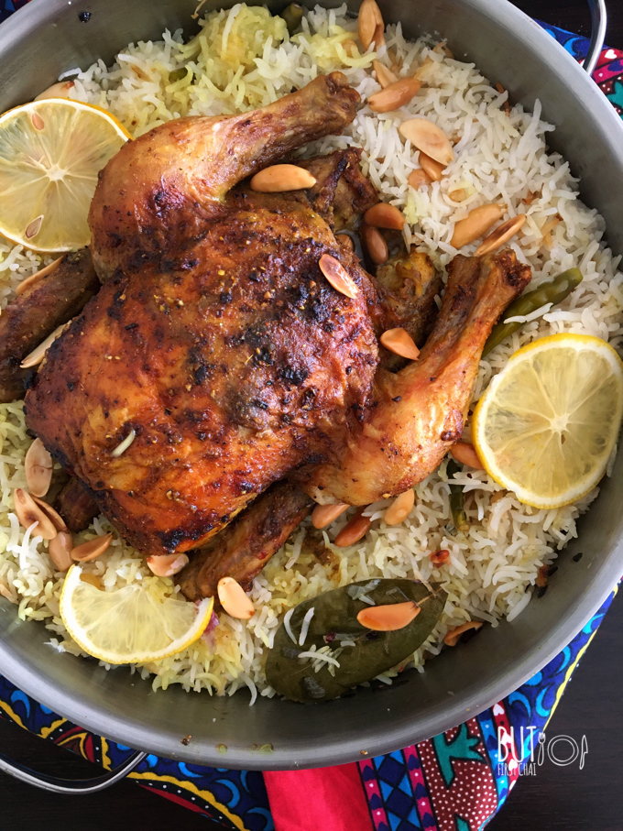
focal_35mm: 29
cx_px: 312
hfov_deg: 48.2
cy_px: 416
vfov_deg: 61.7
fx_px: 696
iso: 160
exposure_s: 1/33
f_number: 2.2
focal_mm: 4.15
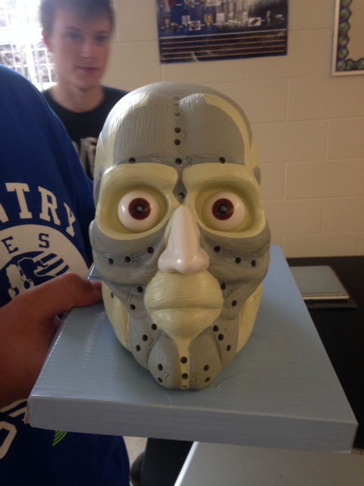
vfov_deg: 55.4
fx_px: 463
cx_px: 182
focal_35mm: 33
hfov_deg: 42.9
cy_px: 243
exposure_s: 1/20
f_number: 2.4
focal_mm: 4.12
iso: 160
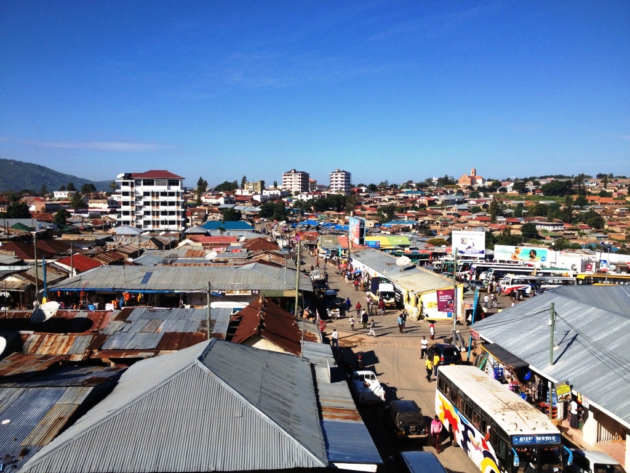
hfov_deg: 52.6
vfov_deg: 40.7
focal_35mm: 35
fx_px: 637
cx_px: 315
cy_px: 236
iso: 50
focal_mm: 4.28
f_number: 2.4
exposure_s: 1/2045
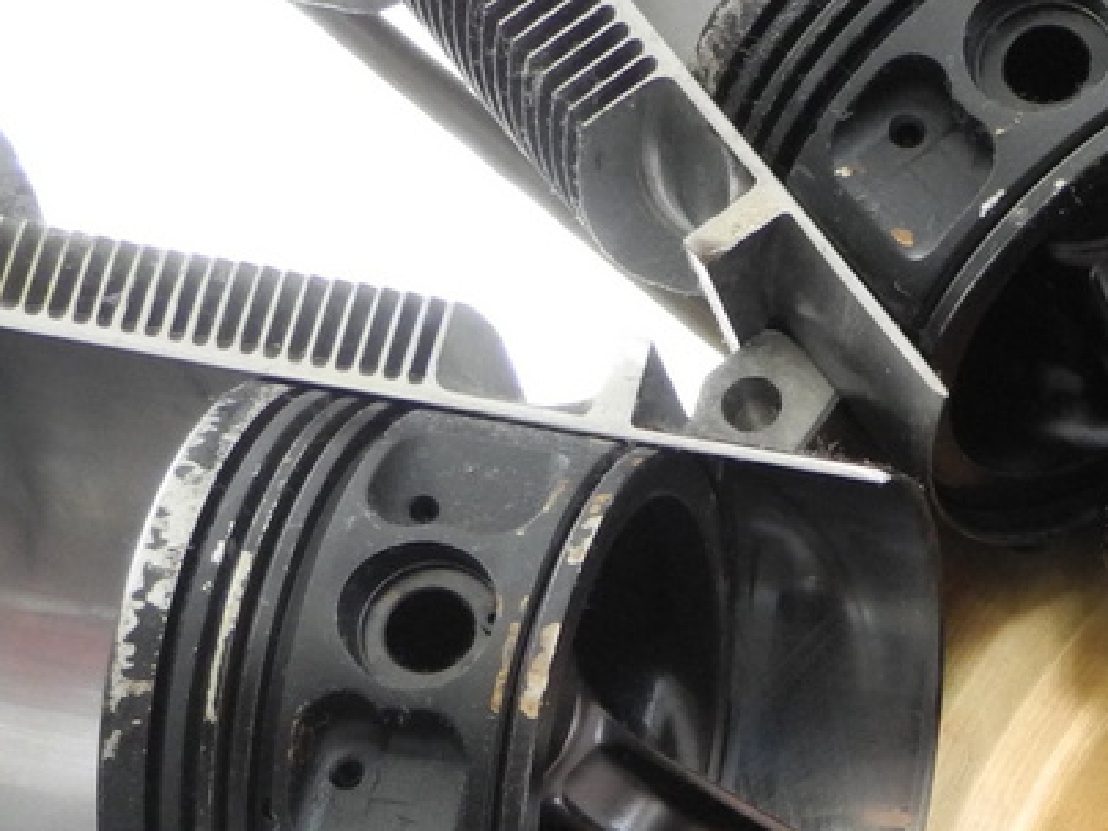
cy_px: 1179
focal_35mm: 178
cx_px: 1774
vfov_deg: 8.2
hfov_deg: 10.6
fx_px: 5697
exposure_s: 1/30
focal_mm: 10.7
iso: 320
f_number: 3.5
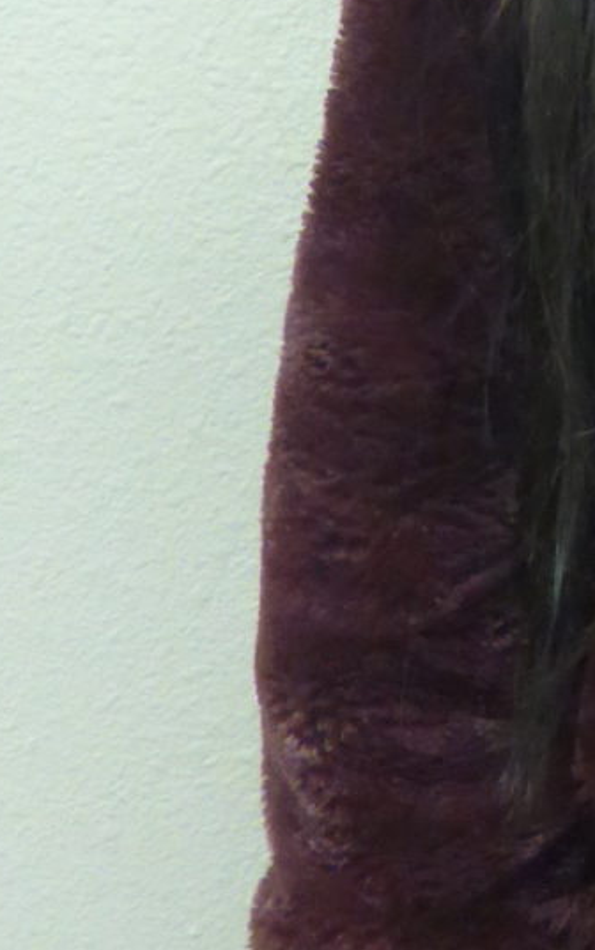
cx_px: 1194
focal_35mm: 101
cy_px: -395
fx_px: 2618
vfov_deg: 18.6
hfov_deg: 11.6
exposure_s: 1/20
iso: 400
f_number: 3.3
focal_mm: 4.3
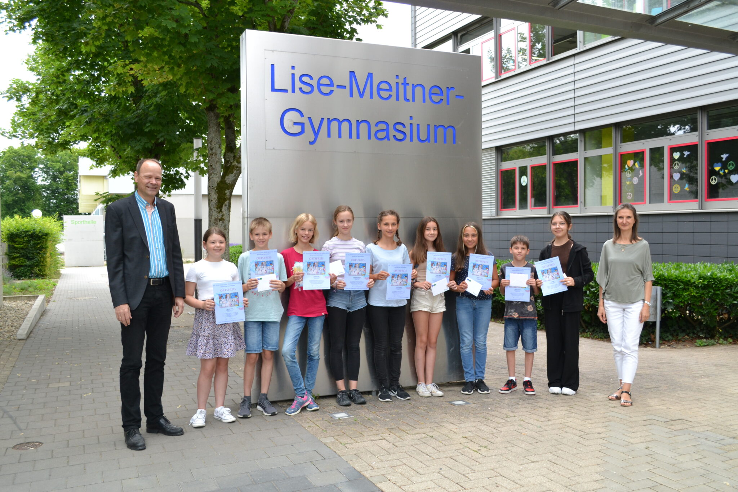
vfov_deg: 40.0
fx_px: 676
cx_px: 369
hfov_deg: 57.2
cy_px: 246
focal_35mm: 33
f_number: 5.6
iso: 400
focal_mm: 22
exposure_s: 1/125
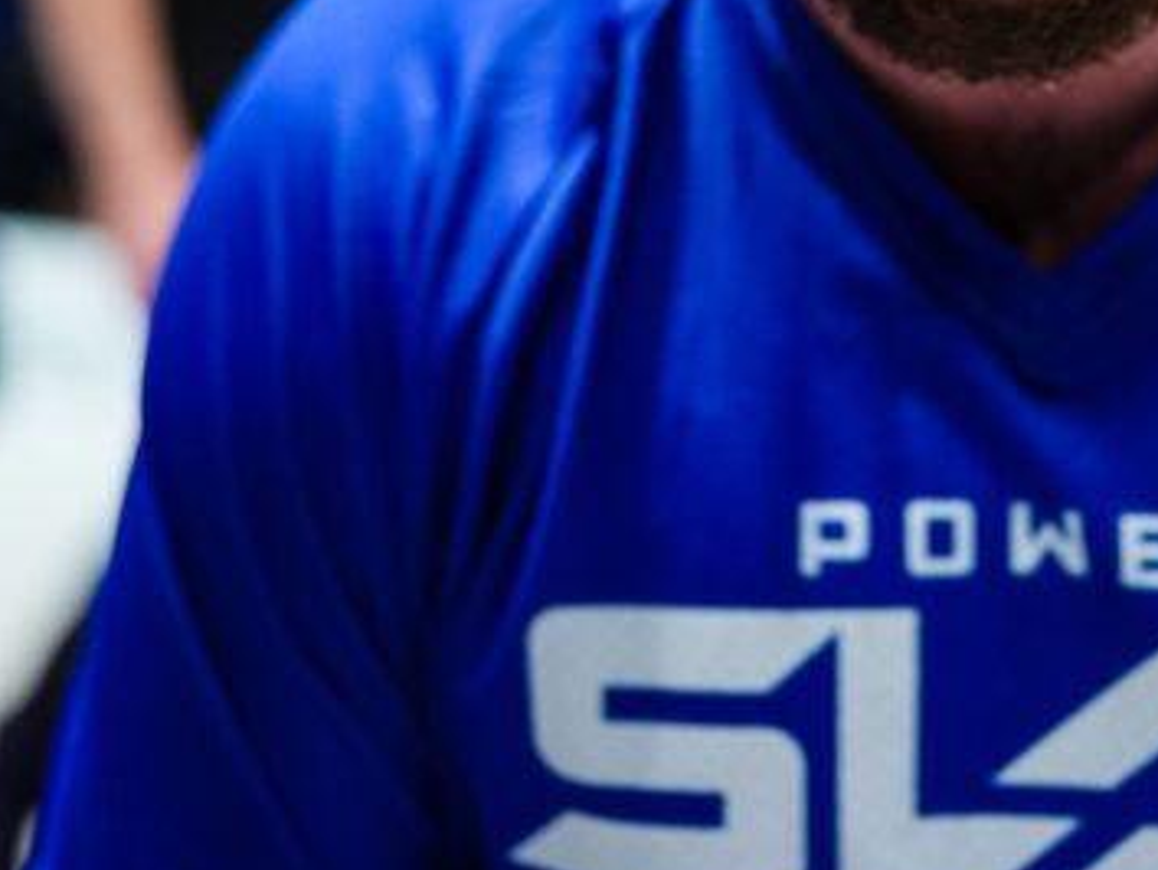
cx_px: 926
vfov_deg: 15.1
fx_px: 3180
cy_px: -146
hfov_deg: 20.4
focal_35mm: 95
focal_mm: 35
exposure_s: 1/800
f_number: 1.6
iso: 800
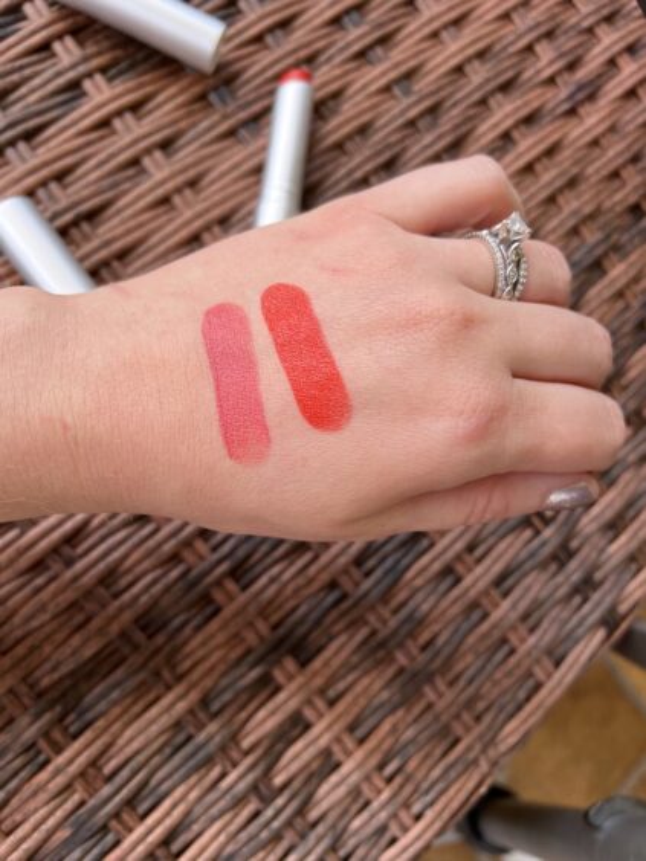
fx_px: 647
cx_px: 323
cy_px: 430
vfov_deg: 67.3
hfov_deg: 53.1
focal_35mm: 26
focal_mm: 5.7
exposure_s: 1/427
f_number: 1.5
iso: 50
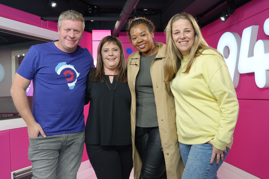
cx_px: 134
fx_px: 269
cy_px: 90
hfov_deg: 53.1
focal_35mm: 36
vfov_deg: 36.9
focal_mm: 24
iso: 500
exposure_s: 1/160
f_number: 4
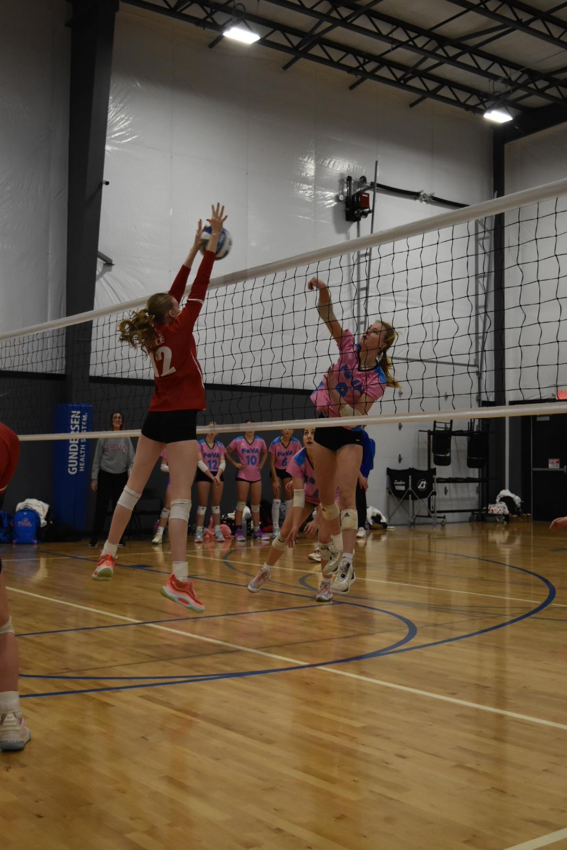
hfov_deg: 30.8
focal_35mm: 44
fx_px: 1028
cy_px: 425
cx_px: 284
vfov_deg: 45.0
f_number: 4.2
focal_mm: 29
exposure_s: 1/500
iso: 1600
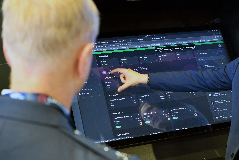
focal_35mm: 64
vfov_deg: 21.2
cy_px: 80
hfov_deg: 31.4
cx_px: 120
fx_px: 425
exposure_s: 1/30
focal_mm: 64
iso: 4000
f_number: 5.6
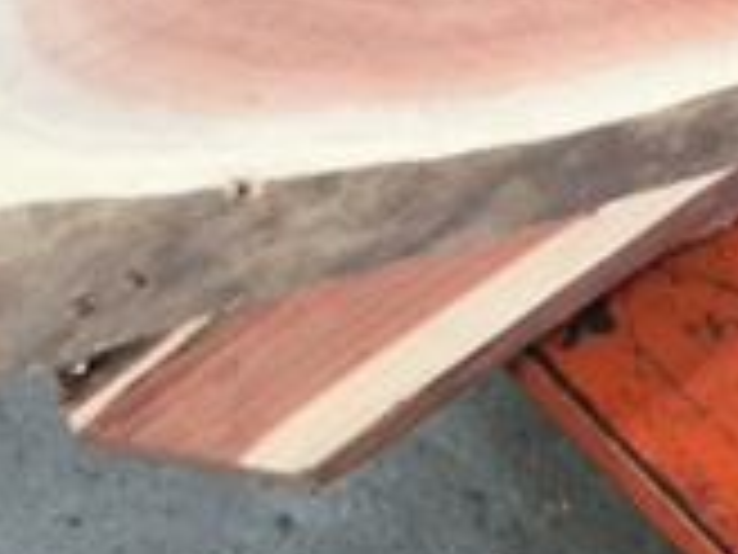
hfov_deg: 15.9
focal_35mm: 113
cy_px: -392
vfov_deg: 12.2
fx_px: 2409
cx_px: 1138
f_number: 2.2
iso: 40
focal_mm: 4.15
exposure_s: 1/15
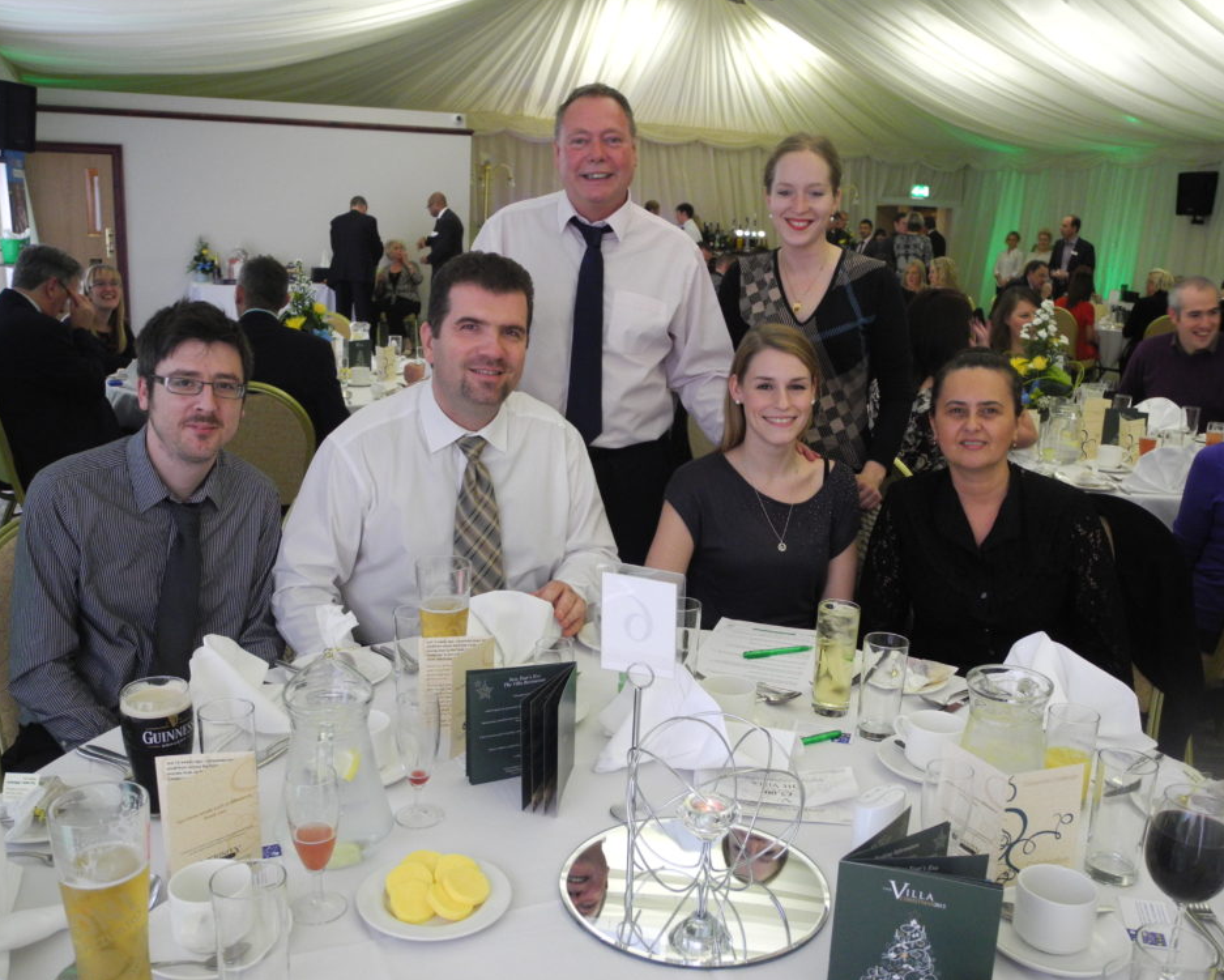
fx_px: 1159
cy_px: 493
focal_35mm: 32
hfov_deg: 55.7
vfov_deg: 45.8
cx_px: 620
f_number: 2.8
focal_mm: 6.4
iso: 400
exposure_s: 1/33
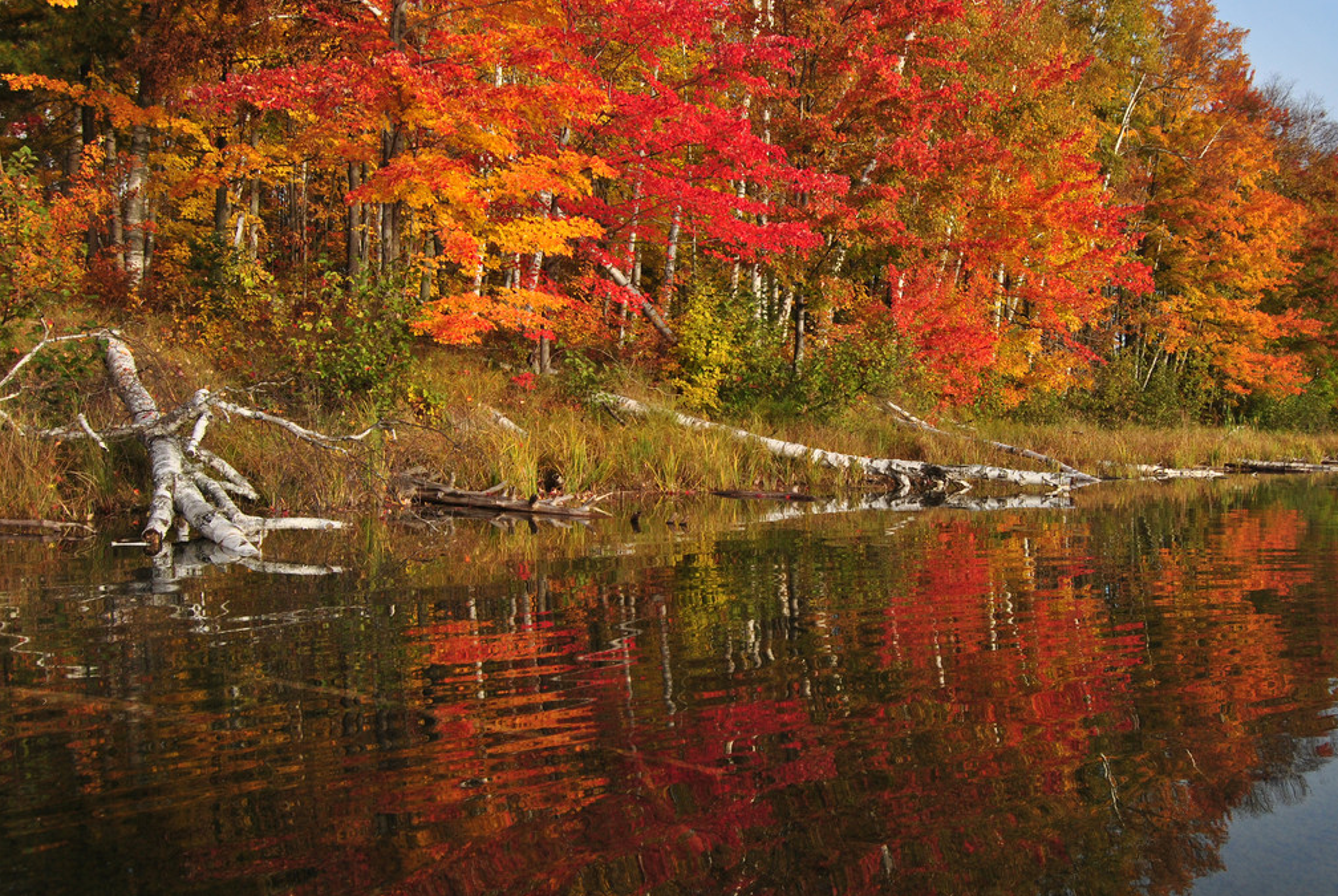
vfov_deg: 41.2
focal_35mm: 32
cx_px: 760
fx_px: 1191
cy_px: 466
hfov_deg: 58.4
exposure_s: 1/500
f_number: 6.3
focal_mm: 18
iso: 200
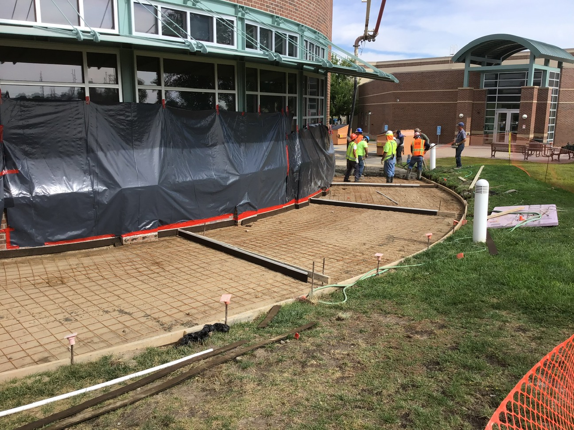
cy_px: 215
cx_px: 287
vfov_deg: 45.4
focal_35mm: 31
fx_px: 514
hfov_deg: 58.4
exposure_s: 1/791
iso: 25
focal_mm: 3.3
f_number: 2.4
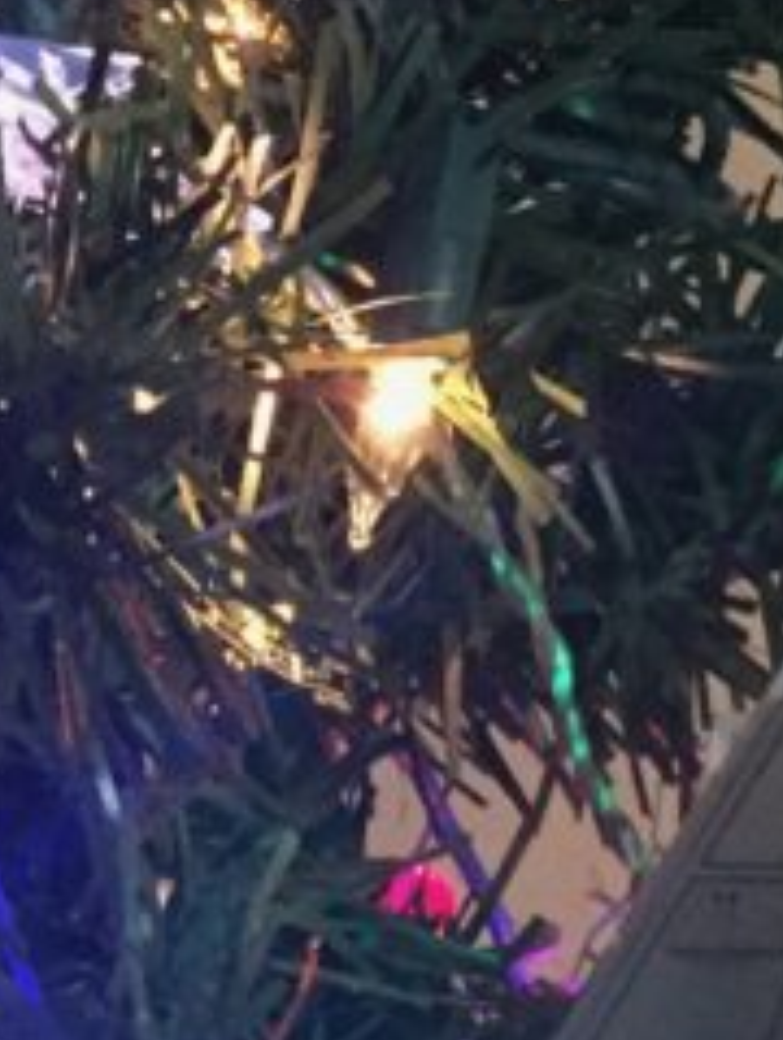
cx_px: 39
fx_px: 3730
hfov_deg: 11.9
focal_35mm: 124
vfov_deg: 15.0
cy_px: -374
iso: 500
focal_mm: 4.15
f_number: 2.2
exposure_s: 1/15
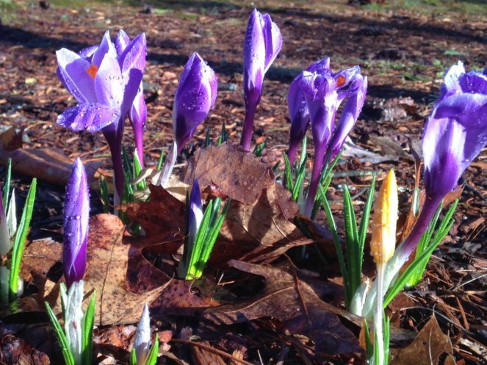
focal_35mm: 51
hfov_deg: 37.4
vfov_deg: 28.5
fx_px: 717
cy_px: 204
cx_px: 212
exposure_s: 1/194
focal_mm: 4.12
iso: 50
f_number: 2.4
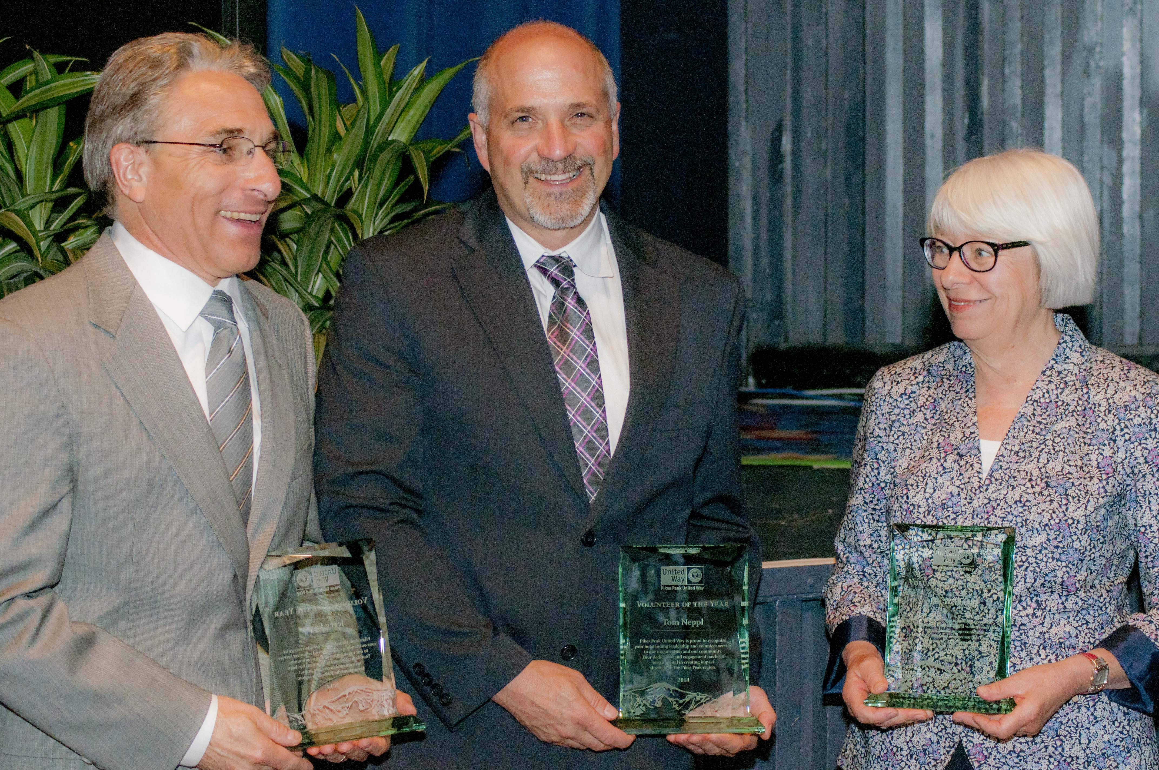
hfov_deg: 19.5
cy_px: 385
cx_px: 580
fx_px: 3376
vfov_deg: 13.0
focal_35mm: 105
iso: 400
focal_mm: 70
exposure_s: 1/100
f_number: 5.6
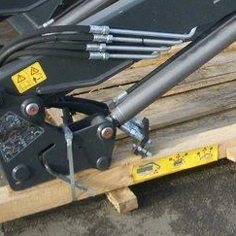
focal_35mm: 89
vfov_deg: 19.3
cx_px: 226
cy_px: 48
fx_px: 686
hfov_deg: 19.1
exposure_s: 1/250
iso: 50
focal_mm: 5.8
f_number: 2.6
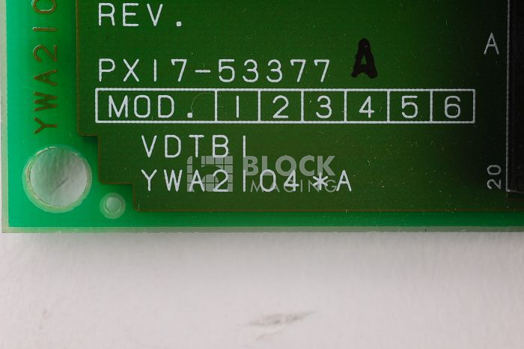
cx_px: 262
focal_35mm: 50
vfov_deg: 27.0
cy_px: 174
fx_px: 727
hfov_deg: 39.6
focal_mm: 50
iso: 320
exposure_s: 1/160
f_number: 11
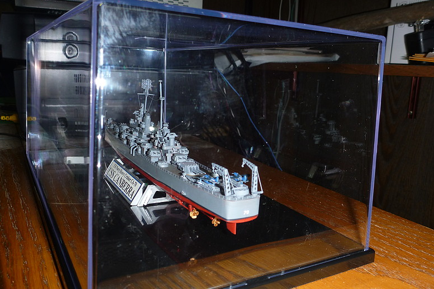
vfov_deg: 42.3
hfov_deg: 60.3
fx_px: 374
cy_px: 160
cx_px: 219
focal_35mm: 31
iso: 100
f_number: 3.4
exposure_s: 1/60
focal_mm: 5.2
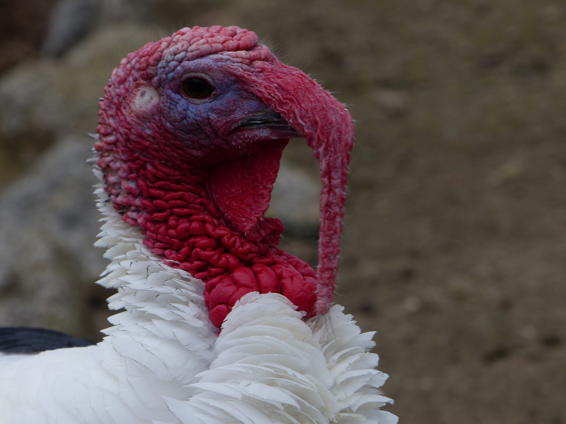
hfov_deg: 6.8
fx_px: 4742
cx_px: 283
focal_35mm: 290
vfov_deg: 5.1
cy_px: 212
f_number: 4
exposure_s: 1/125
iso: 100
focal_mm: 52.3
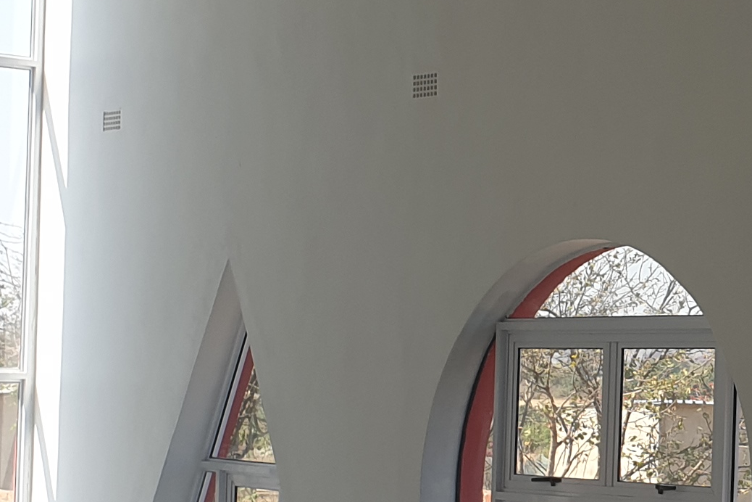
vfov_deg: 13.0
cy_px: 366
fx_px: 2193
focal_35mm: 105
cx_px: 759
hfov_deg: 18.9
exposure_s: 1/574
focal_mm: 4.3
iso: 50
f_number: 2.4
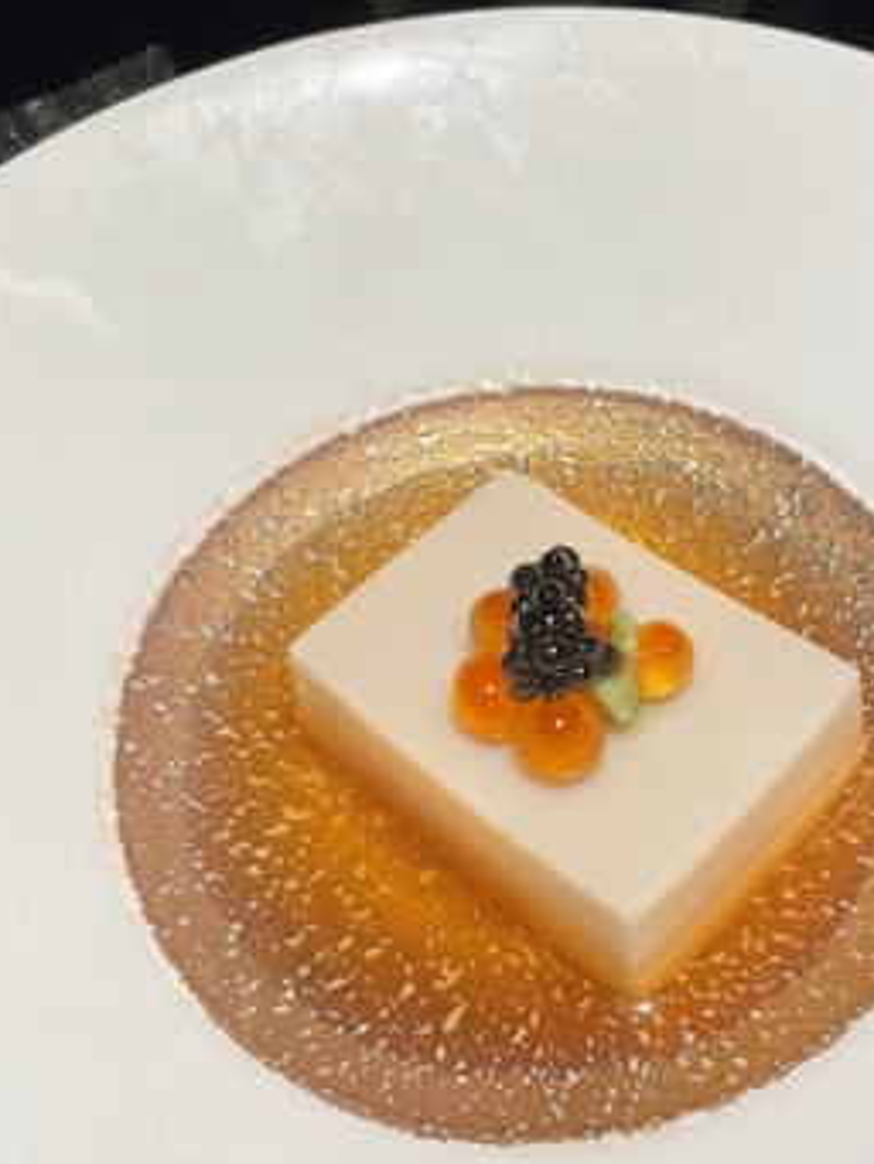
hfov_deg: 24.0
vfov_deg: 31.5
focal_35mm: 61
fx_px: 2052
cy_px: 434
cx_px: 516
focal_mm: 4.2
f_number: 1.6
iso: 40
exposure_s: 1/121
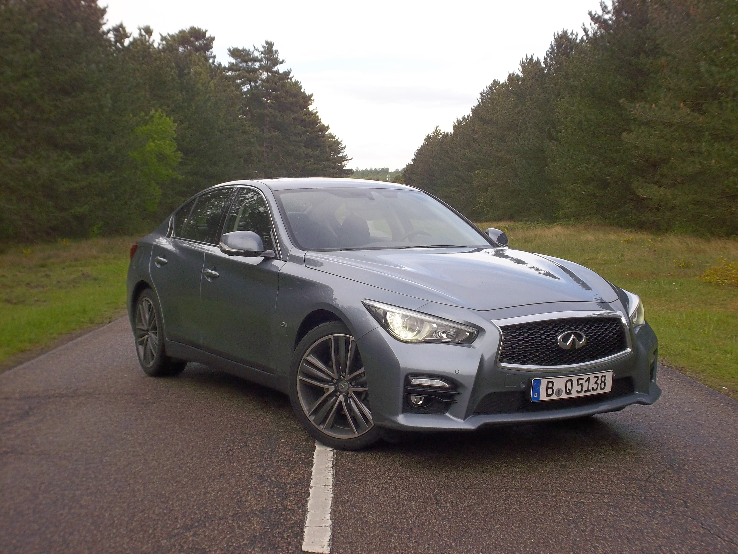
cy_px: 277
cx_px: 369
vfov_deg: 32.2
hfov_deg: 42.0
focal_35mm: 45
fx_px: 960
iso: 80
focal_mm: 6.4
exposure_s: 1/200
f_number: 4.2
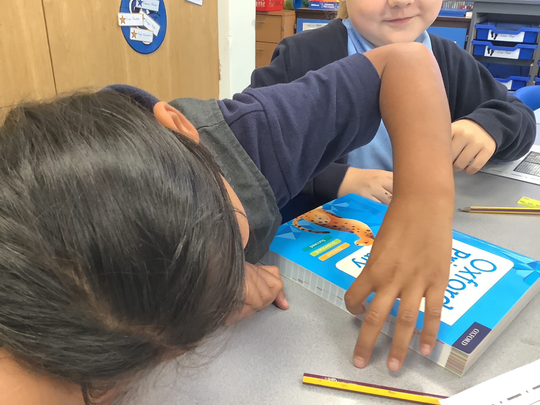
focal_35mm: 31
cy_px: 202
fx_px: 484
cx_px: 270
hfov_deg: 58.4
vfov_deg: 45.4
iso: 200
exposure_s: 1/50
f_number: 2.4
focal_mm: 3.3
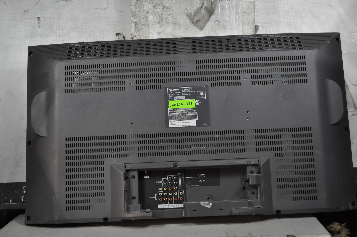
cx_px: 178
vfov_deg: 29.8
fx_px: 446
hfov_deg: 43.7
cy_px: 118
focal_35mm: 45
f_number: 4.5
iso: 1100
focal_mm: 30
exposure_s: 1/30
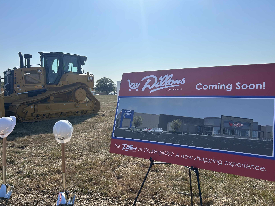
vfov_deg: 51.3
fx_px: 215
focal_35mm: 27
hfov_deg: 65.3
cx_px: 141
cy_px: 107
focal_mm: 5.7
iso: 50
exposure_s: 1/8696
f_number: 1.5
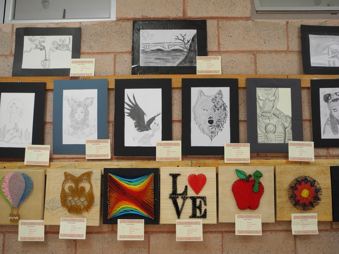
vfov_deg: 44.2
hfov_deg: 56.8
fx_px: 313
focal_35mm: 32
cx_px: 170
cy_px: 127
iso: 180
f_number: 2.8
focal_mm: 6.8
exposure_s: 1/30
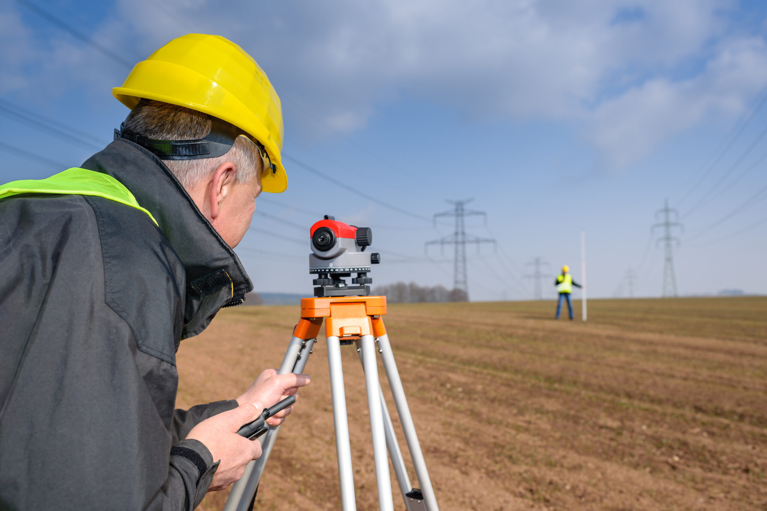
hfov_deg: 54.4
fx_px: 746
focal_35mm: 35
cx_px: 384
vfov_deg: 37.9
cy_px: 256
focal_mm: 35
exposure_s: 1/200
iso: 100
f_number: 5.6
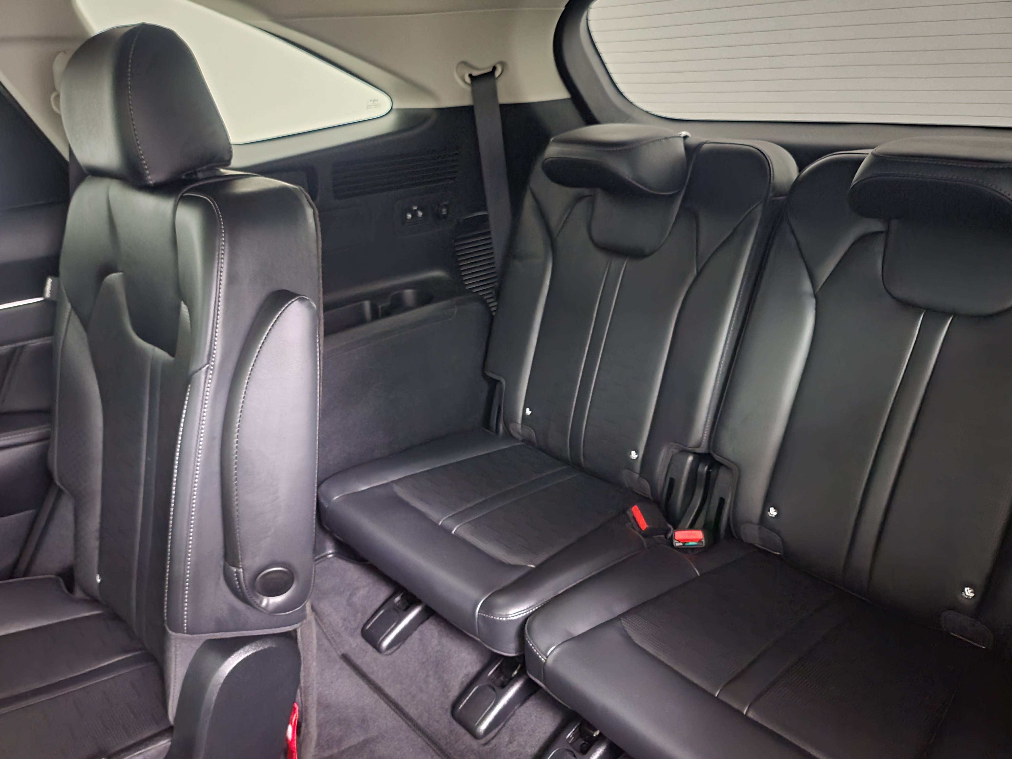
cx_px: 506
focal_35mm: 25
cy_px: 380
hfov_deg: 69.4
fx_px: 731
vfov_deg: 54.9
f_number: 1.8
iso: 2500
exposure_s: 1/8
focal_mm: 7
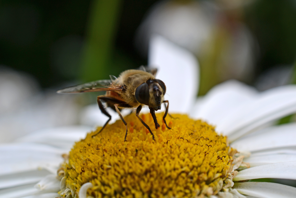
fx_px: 493
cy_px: 99
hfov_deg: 33.4
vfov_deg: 22.6
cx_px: 148
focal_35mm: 60
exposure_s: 1/200
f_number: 8
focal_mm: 40
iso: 100
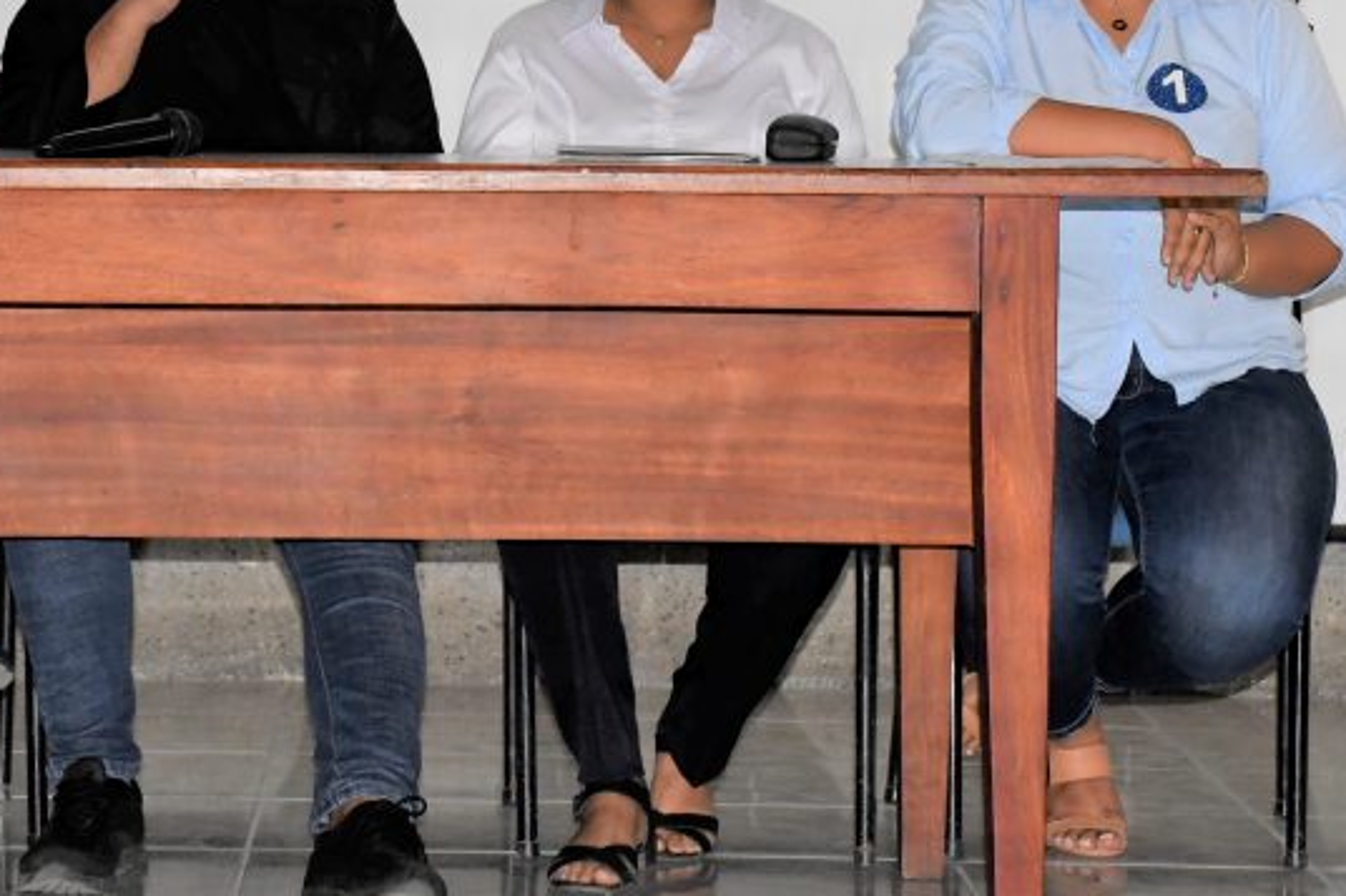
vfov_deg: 10.8
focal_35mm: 127
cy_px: 253
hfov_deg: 16.1
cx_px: 475
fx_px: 4747
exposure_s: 1/250
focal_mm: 42
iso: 2000
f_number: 6.3
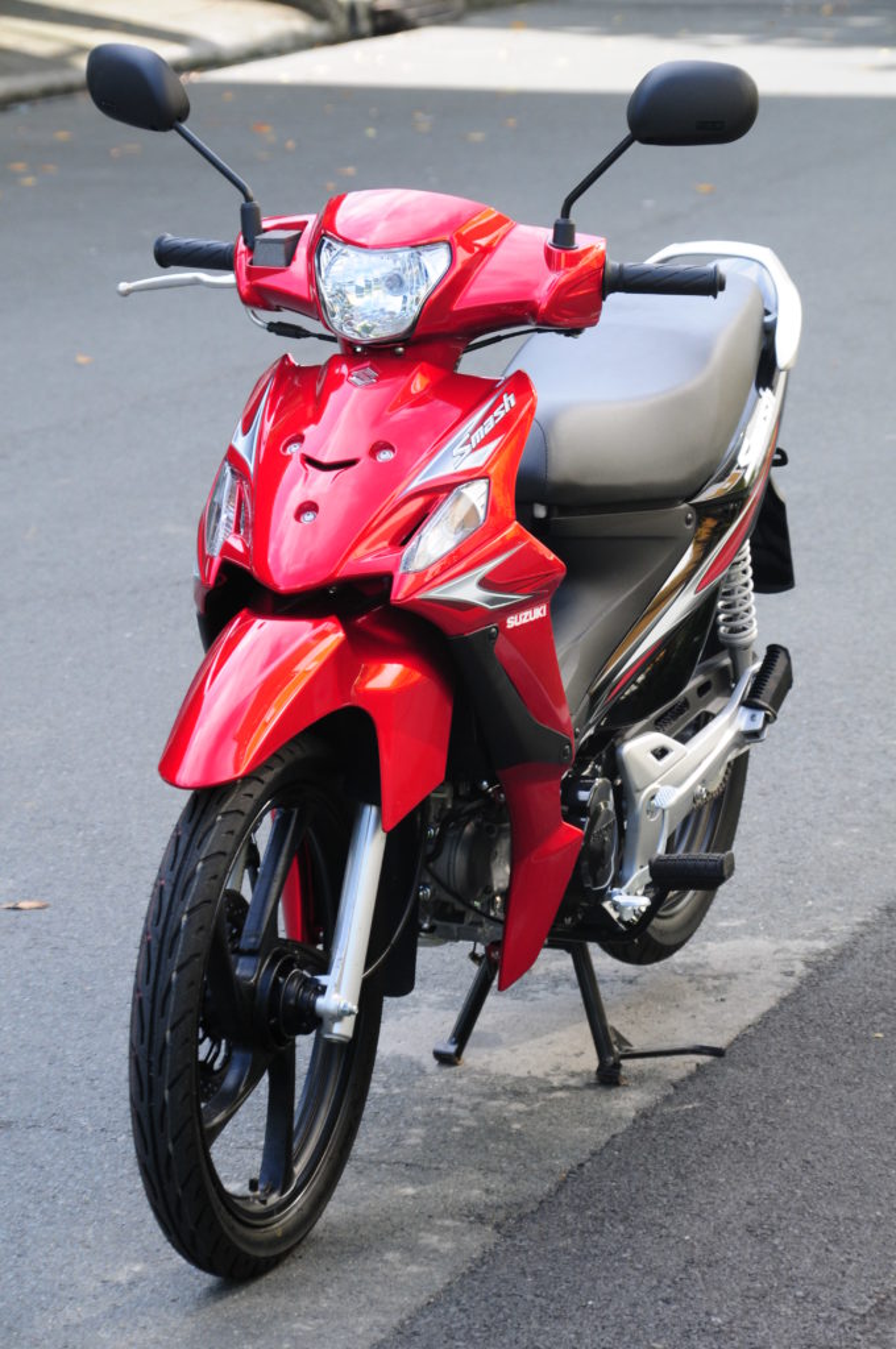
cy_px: 674
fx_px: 5502
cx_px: 448
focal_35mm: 147
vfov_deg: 14.0
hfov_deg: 9.3
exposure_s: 1/160
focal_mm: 98
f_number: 7.1
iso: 400
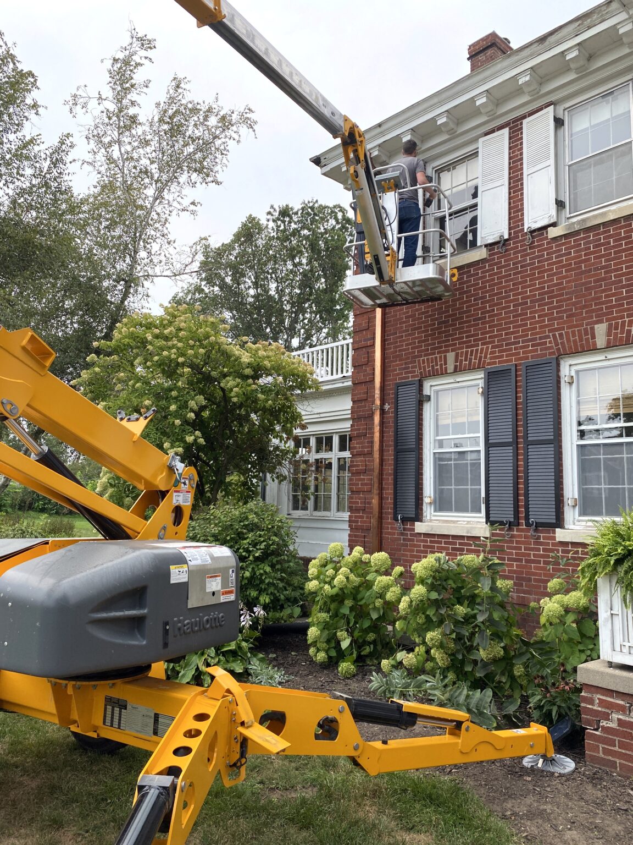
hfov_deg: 53.1
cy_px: 422
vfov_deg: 67.3
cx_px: 316
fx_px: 634
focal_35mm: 26
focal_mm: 4.25
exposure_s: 1/1522
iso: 32
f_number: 1.8
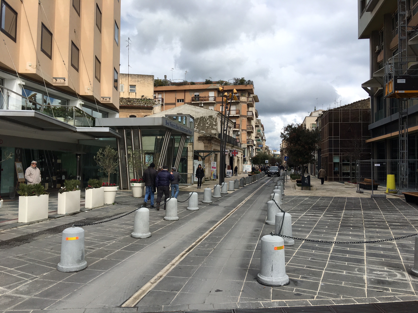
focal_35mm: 29
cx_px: 209
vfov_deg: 48.2
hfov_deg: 61.7
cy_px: 156
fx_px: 350
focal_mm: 4.15
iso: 25
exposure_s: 1/1748
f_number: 2.2
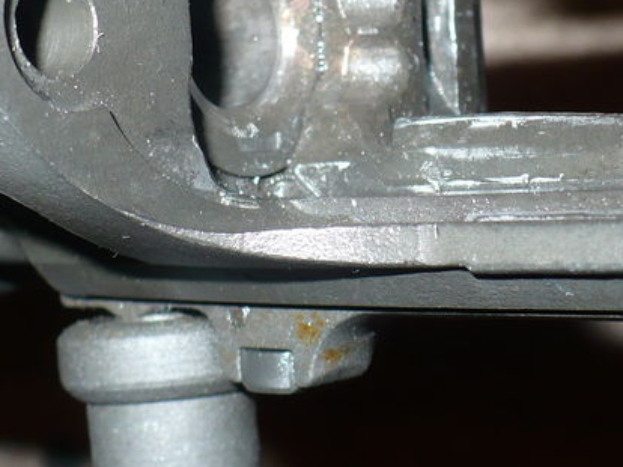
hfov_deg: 23.0
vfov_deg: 17.1
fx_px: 1529
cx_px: 390
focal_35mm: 85
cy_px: 35
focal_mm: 6.1
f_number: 2.8
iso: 100
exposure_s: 1/30
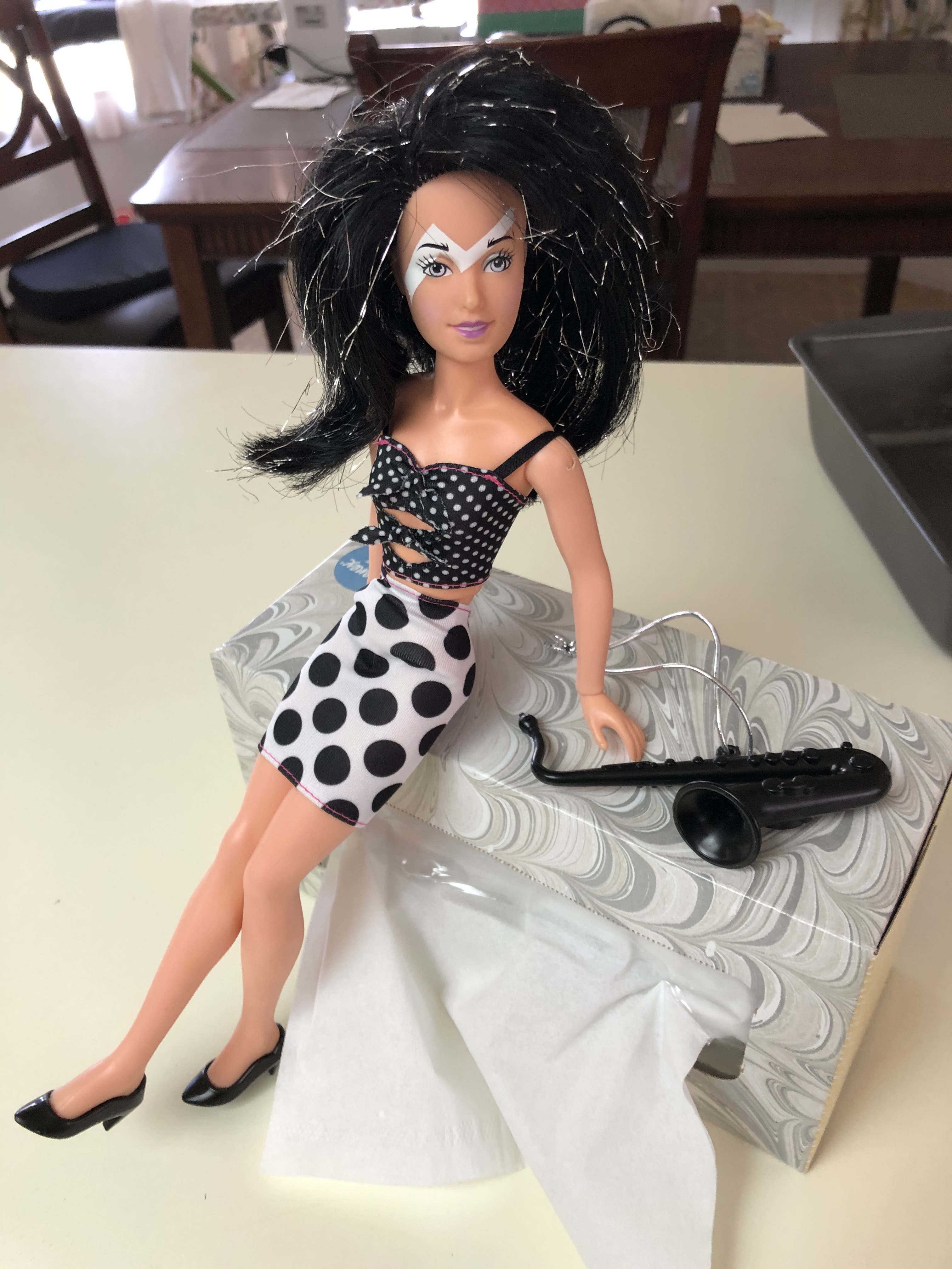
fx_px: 1027
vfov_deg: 63.4
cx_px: 476
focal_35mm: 28
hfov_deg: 49.7
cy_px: 634
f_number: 1.8
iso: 40
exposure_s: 1/20
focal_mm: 3.99
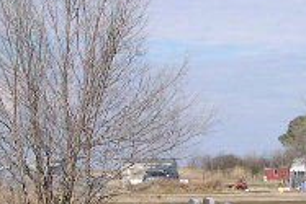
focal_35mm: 135
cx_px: 254
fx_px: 1148
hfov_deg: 15.1
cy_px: 209
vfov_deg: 10.1
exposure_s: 1/205
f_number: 7.6
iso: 100
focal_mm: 8
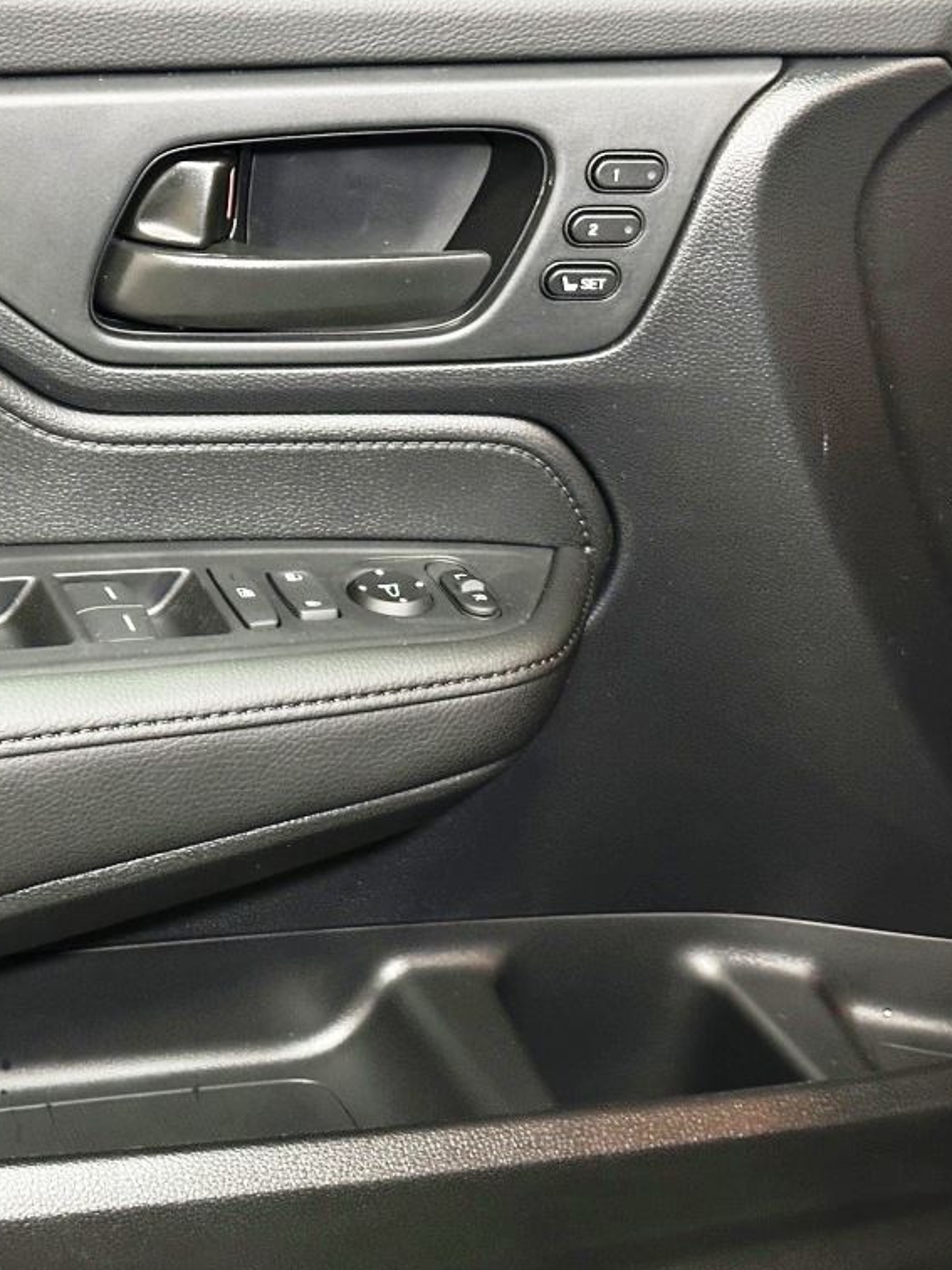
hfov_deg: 22.5
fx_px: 2383
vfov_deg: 29.8
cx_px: 301
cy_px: 632
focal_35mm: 65
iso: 640
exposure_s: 1/24
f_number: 1.78
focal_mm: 6.86
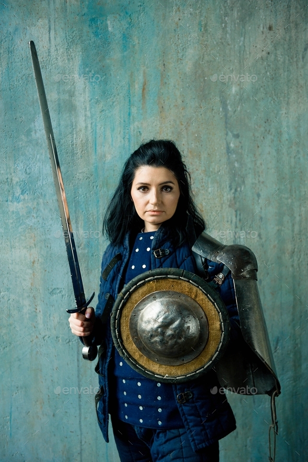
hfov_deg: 24.2
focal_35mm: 56
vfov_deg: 35.7
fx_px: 720
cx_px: 154
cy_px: 231
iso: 400
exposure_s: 1/160
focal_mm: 56
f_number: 3.5
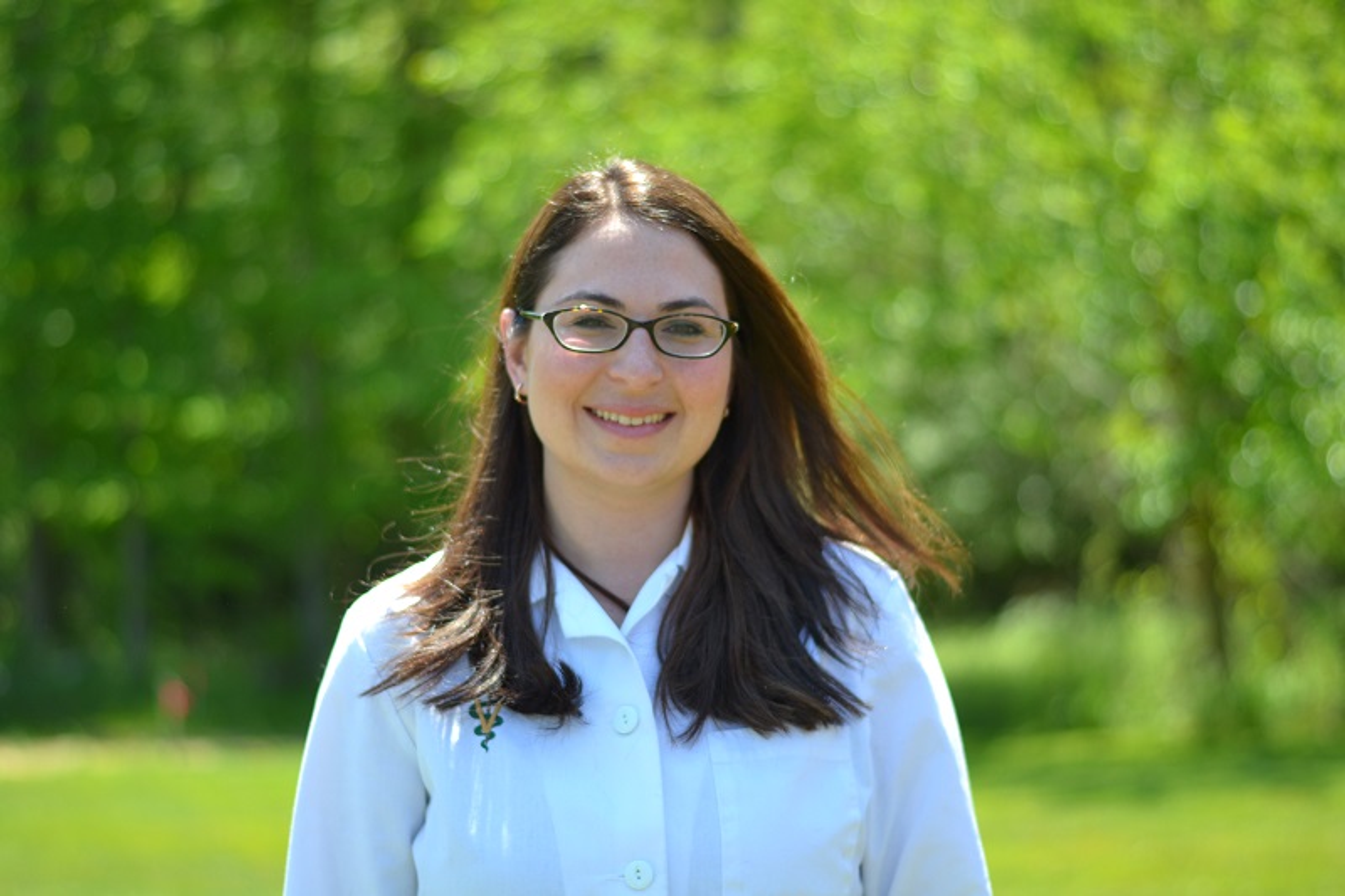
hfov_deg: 27.0
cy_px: 448
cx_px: 672
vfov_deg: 18.2
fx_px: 2801
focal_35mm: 75
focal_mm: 50
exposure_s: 1/1000
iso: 100
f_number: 1.8
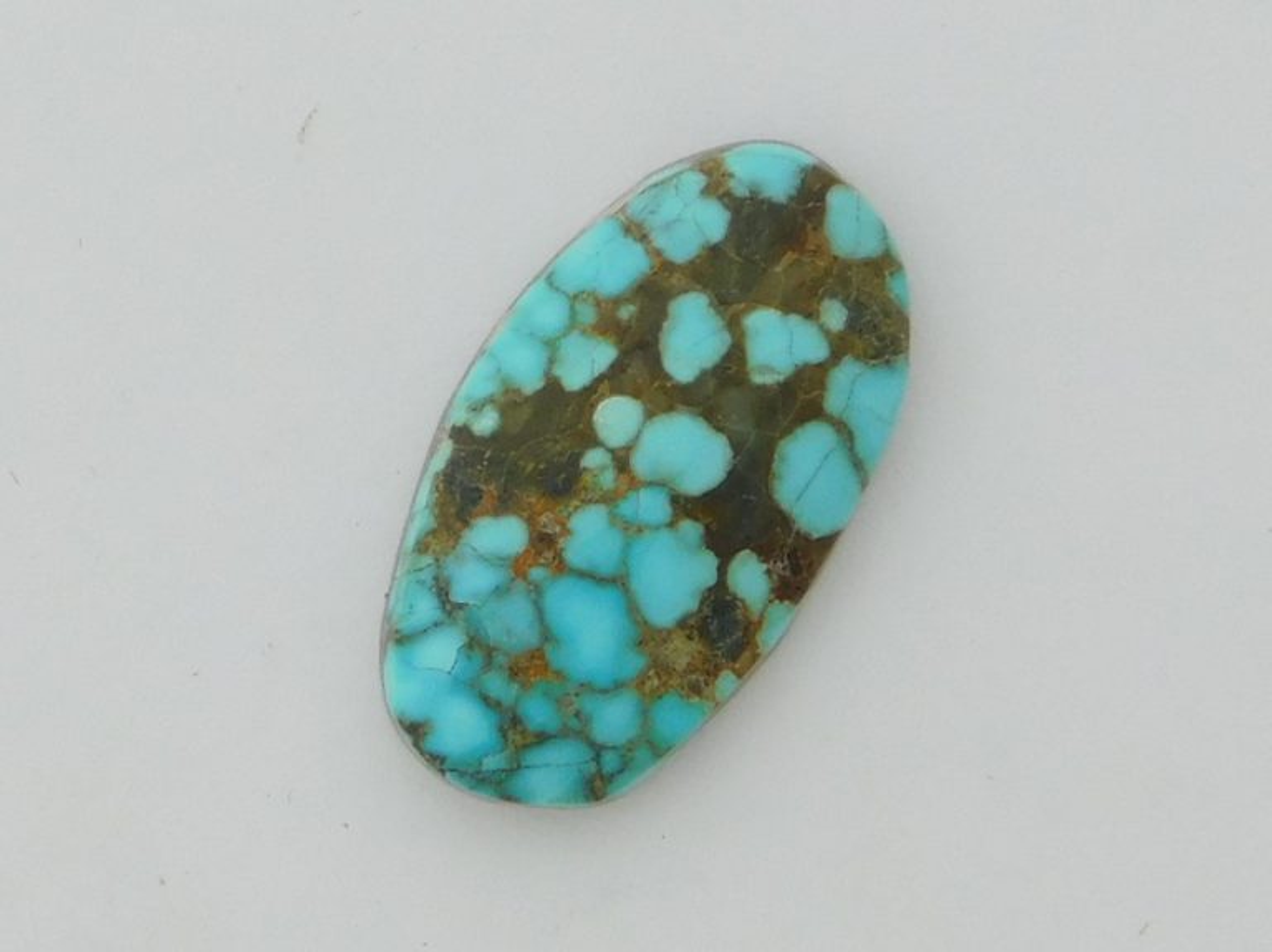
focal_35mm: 59
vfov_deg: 24.8
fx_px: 2167
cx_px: 636
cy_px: 476
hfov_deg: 32.7
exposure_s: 1/400
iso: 125
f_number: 4
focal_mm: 10.4
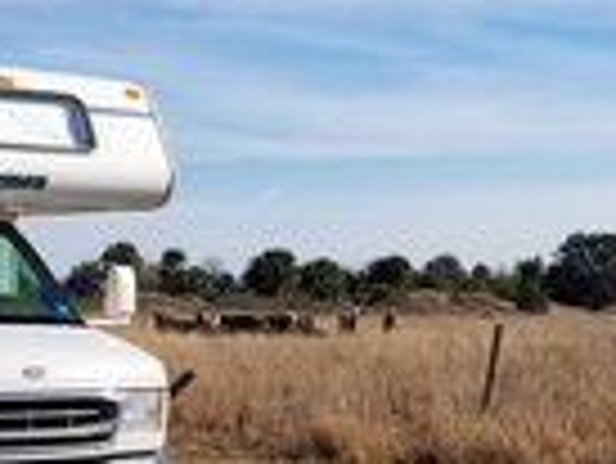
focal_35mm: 101
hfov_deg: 19.4
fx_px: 1799
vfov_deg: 14.5
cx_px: 317
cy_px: 9
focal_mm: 4.25
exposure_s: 1/3636
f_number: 1.7
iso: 50
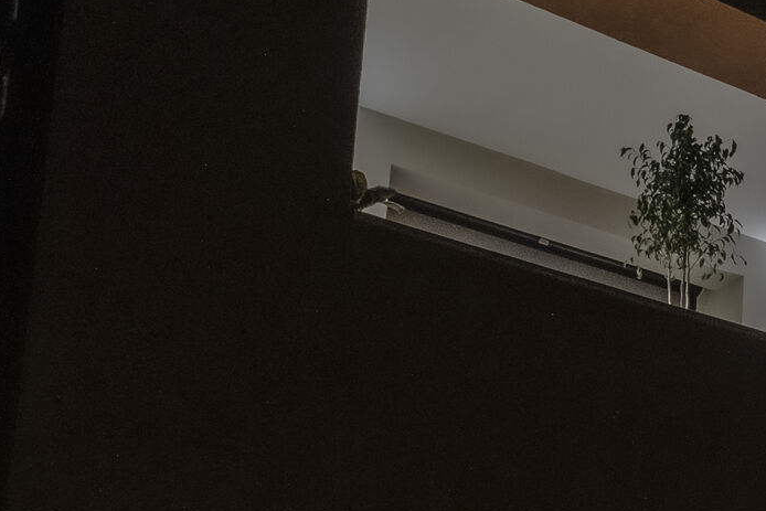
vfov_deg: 15.6
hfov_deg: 20.6
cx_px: 1180
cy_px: 666
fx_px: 1766
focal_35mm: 83
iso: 1600
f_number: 8
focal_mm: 16
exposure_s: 1/6
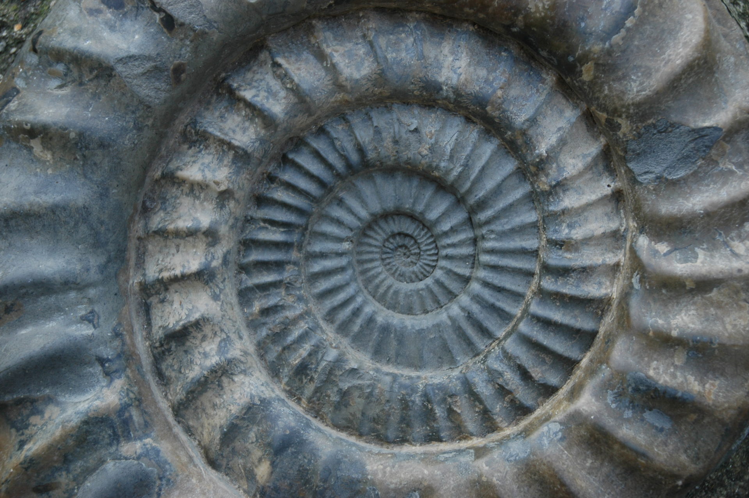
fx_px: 1091
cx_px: 374
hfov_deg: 37.9
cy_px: 249
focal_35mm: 52
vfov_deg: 25.7
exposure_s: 1/80
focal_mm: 35
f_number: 4.5
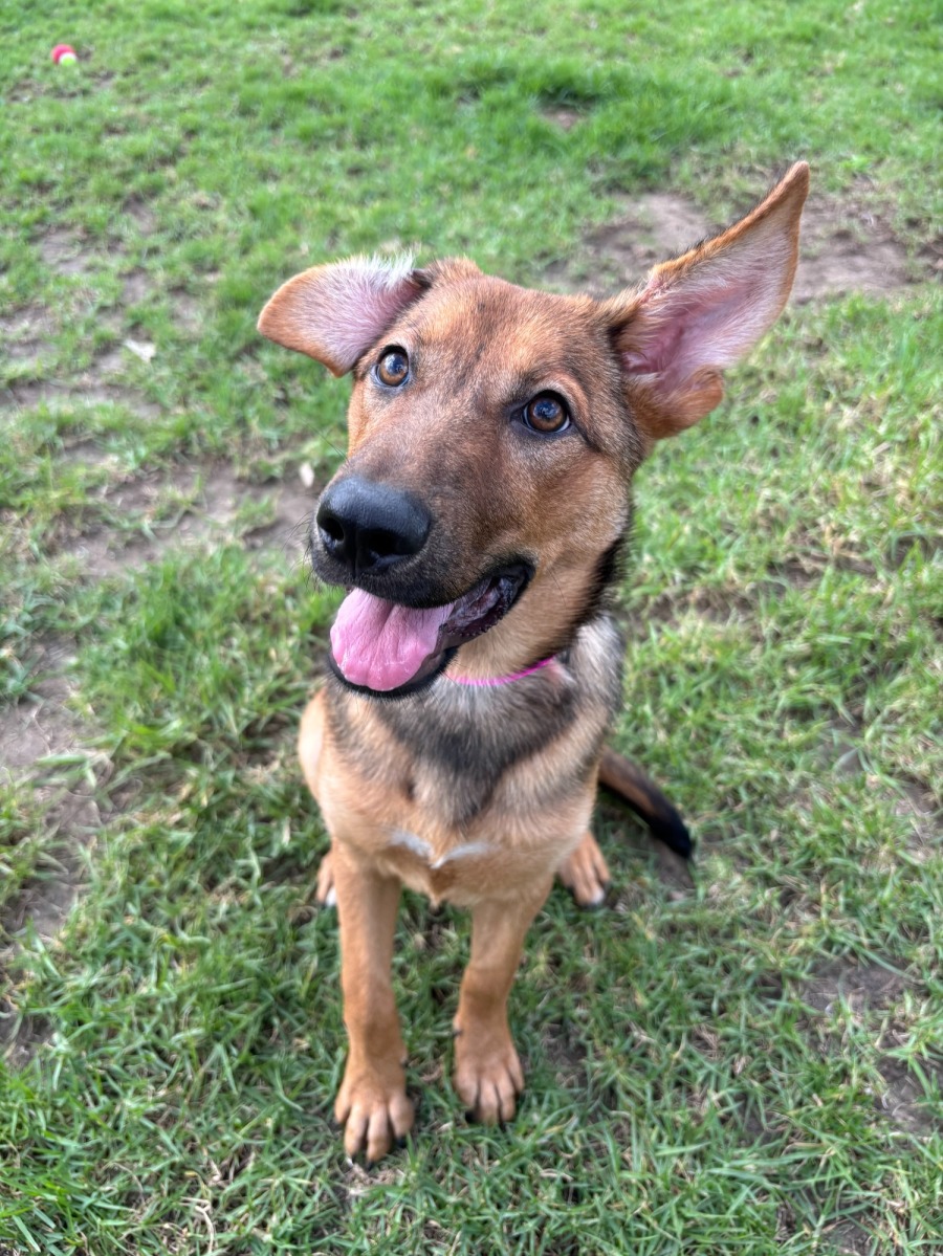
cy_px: 628
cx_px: 472
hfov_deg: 53.1
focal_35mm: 26
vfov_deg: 67.3
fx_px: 944
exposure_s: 1/512
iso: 50
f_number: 1.6
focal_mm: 5.96
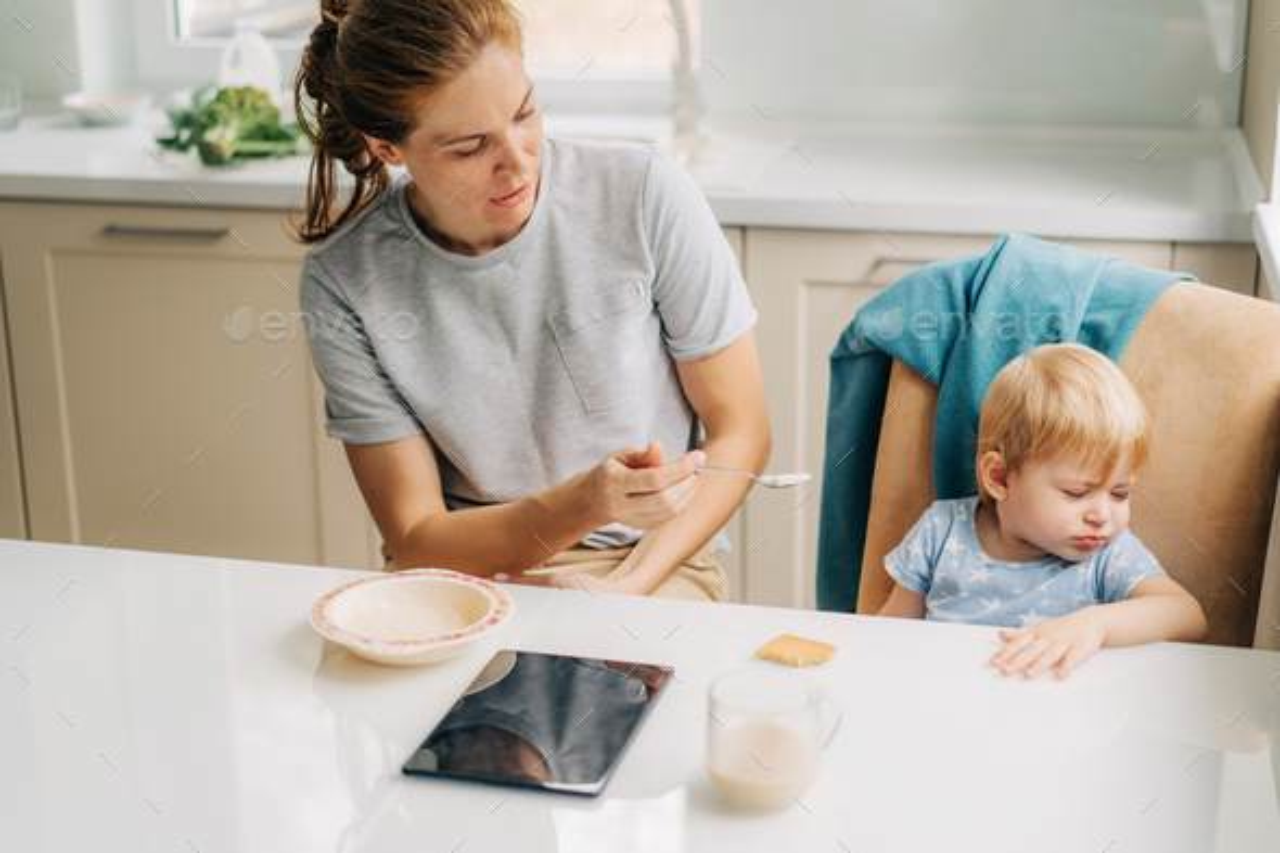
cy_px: 426
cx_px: 640
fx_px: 1955
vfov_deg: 24.6
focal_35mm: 55
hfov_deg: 36.3
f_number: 2.2
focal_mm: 55
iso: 500
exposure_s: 1/400
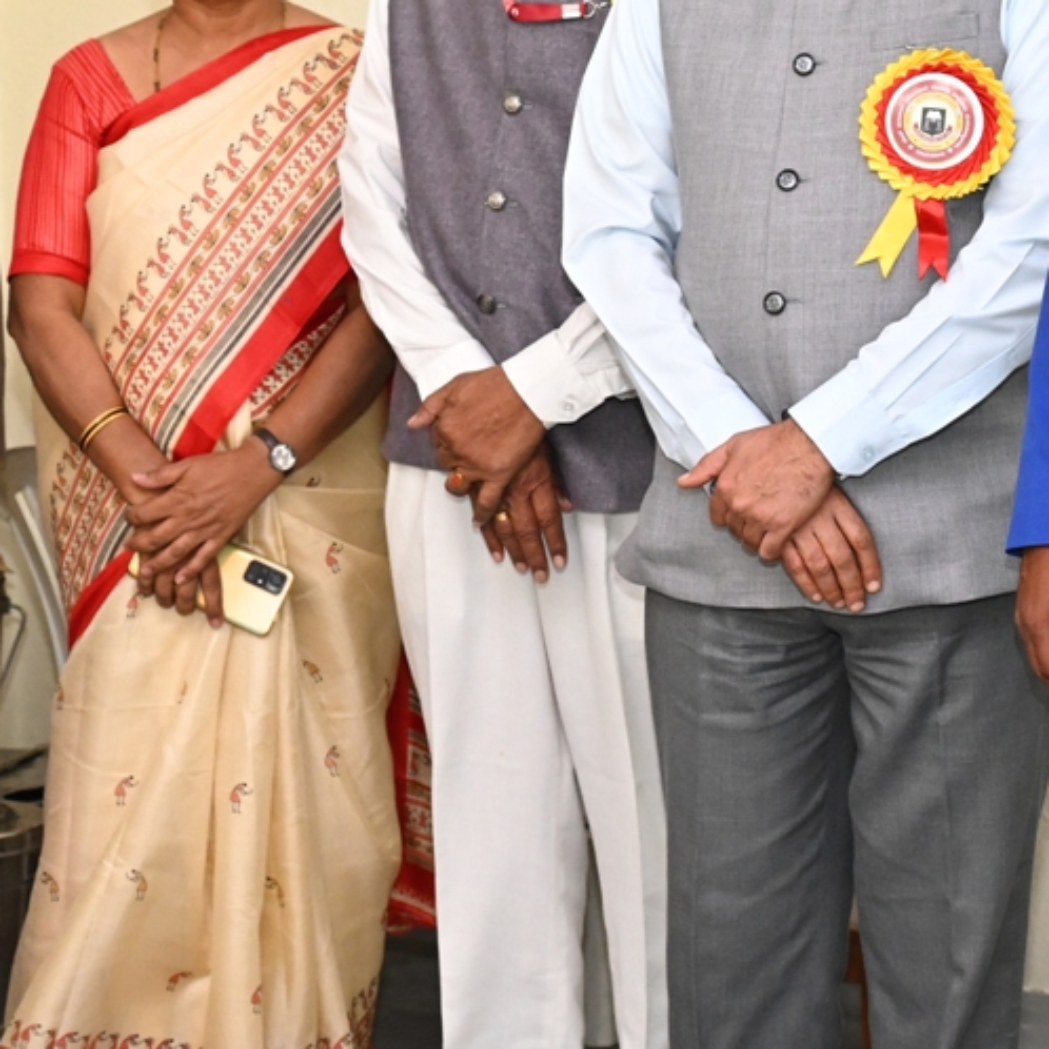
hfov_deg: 14.1
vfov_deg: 14.0
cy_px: 300
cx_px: 395
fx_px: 4251
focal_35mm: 124
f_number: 5
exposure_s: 1/125
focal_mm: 44
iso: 2000
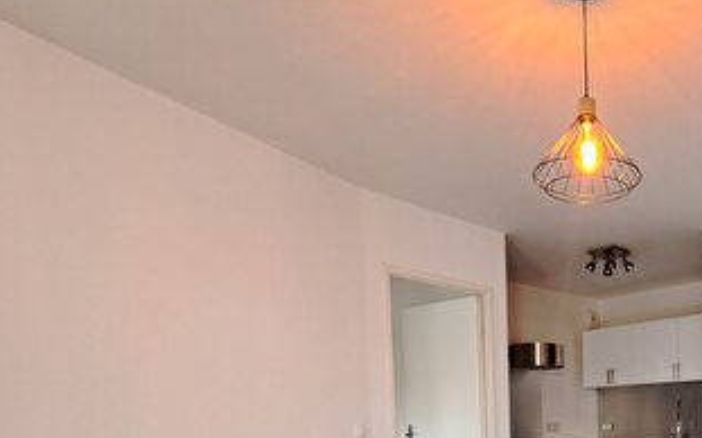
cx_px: 587
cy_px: 493
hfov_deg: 55.7
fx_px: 593
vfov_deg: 34.4
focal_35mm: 31
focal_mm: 1.74
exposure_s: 1/25
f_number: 2.2
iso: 320
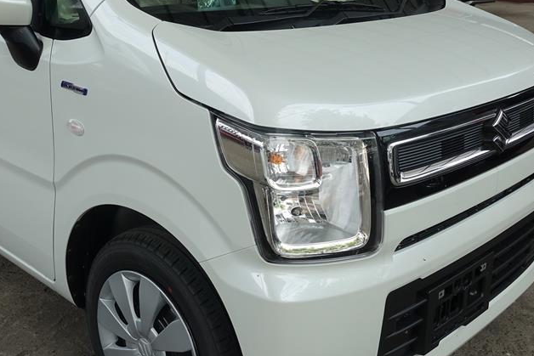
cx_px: 200
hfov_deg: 44.1
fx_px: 653
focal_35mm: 44
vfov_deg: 30.4
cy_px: 133
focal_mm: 8.8
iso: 125
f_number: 5.6
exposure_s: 1/125
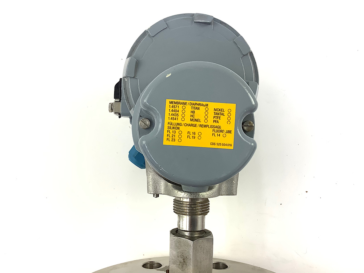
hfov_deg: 58.3
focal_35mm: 31
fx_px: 326
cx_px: 182
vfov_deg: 45.4
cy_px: 136
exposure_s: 1/50
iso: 50
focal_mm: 3.3
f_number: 2.4
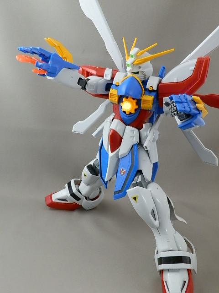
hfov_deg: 41.8
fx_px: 287
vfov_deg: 54.0
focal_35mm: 34
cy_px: 146
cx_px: 110
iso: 200
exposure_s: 1/8
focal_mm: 6.17
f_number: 3.5
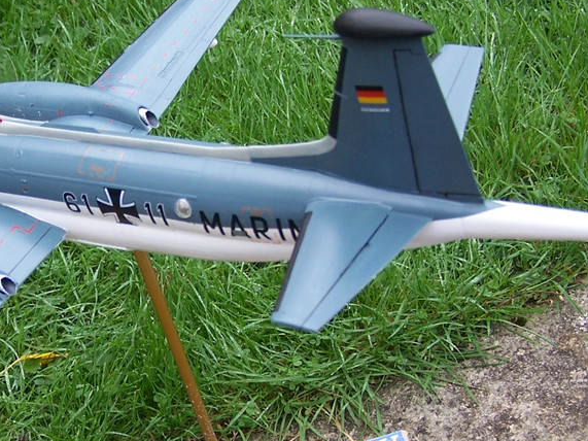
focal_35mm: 71
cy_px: 268
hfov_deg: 27.0
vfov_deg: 20.7
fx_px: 1206
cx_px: 136
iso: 80
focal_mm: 6.3
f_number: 2.8
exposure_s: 1/125
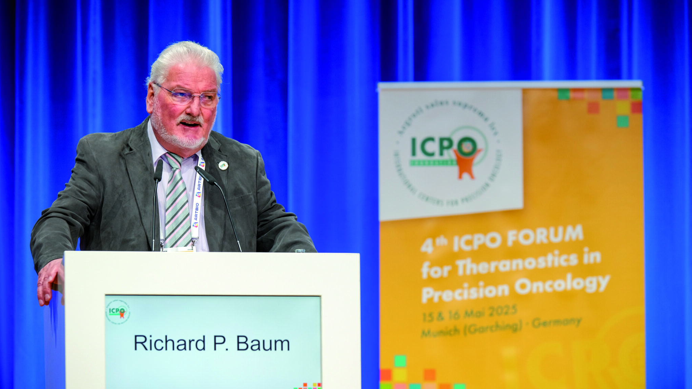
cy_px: 224
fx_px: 2184
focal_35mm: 119
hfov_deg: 18.0
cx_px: 344
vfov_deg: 10.2
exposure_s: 1/200
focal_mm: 75
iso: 640
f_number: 2.2
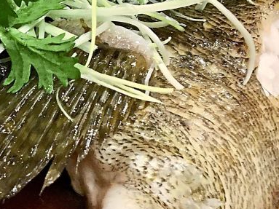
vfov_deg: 15.7
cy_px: 91
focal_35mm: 94
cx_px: -33
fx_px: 757
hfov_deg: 19.9
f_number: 2.2
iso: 200
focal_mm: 4.15
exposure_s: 1/33
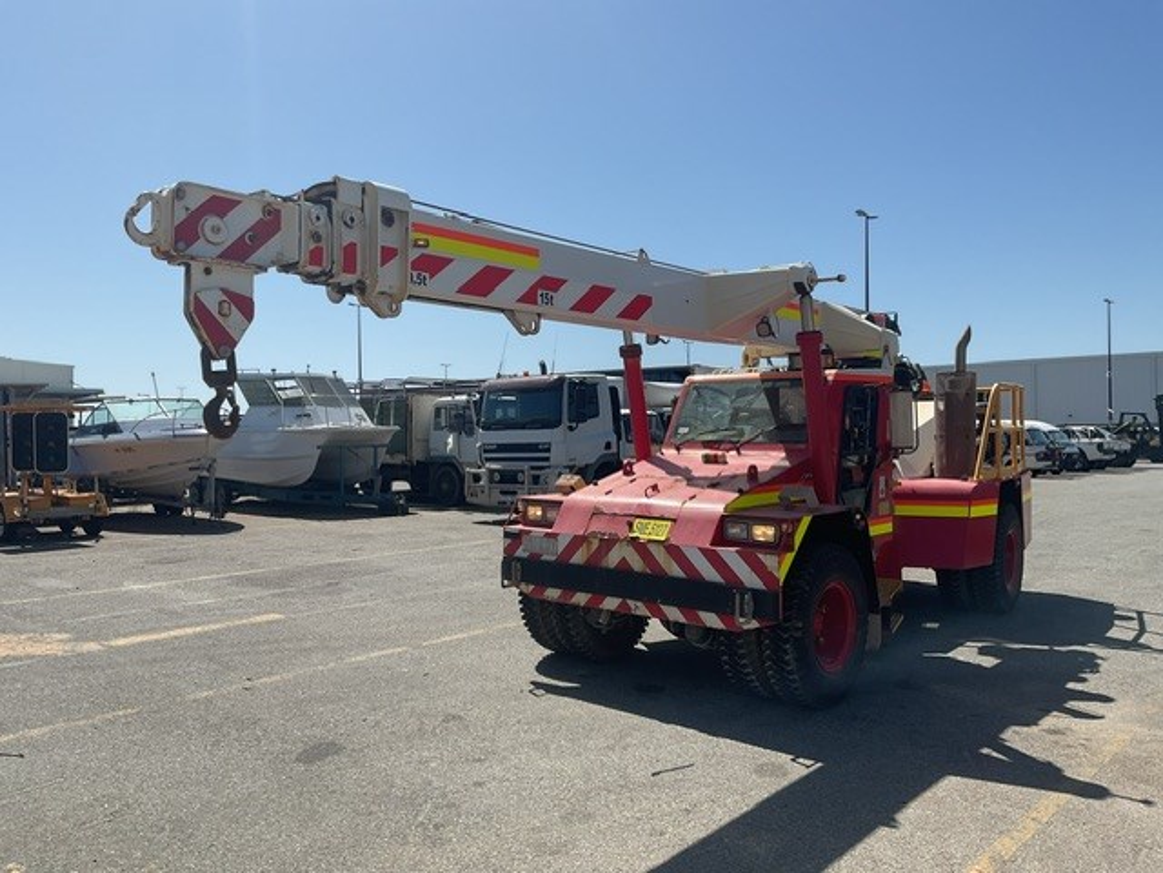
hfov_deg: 61.7
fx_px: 974
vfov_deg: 48.2
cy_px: 436
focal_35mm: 29
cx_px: 582
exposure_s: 1/2959
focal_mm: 3
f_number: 1.8
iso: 16
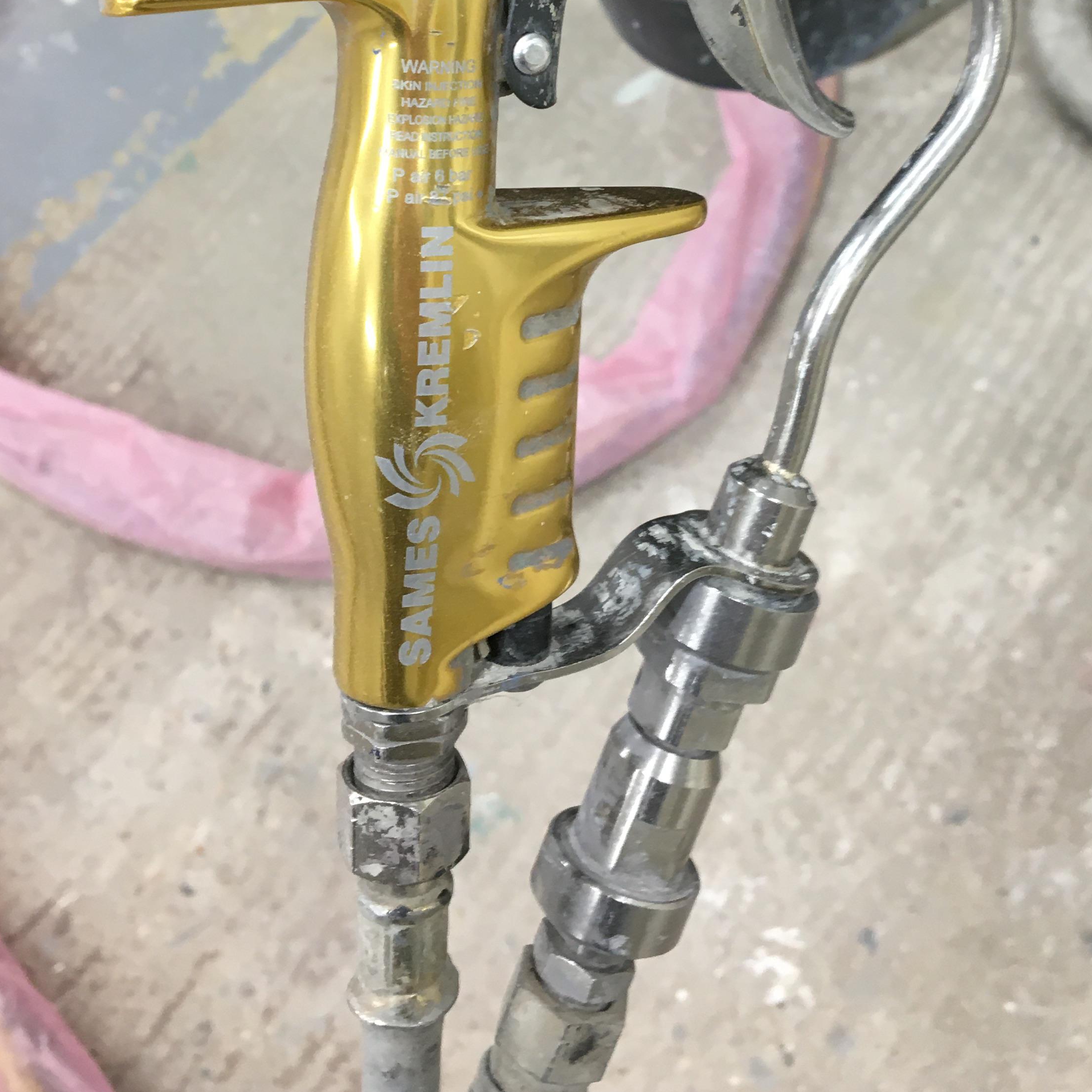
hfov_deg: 36.0
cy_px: 162
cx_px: 646
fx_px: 1677
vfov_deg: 34.5
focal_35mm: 47
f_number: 2.2
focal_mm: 4.15
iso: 80
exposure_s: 1/33
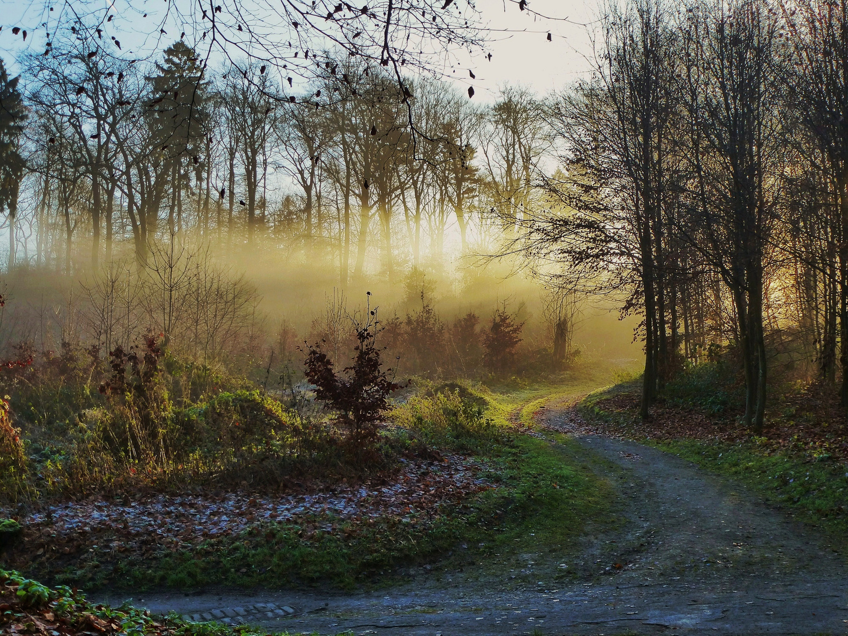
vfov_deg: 28.6
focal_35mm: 51
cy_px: 318
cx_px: 424
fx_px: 1249
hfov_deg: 37.5
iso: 160
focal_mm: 8.7
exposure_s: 1/320
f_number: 4.1
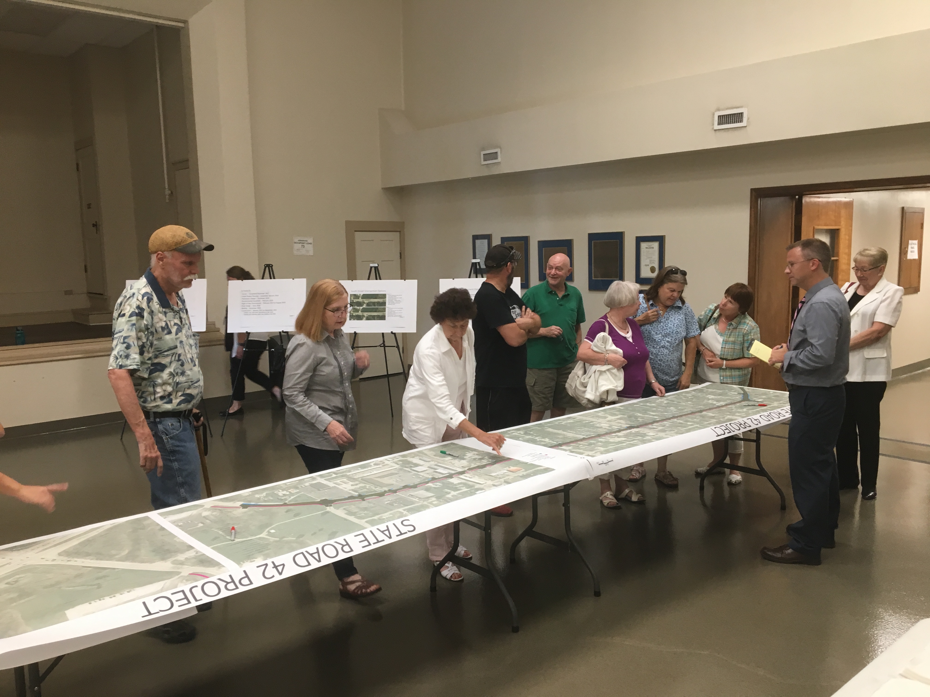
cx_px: 465
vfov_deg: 48.2
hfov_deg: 61.7
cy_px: 348
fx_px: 779
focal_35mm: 29
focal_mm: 4.15
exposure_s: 1/30
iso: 64
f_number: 2.2
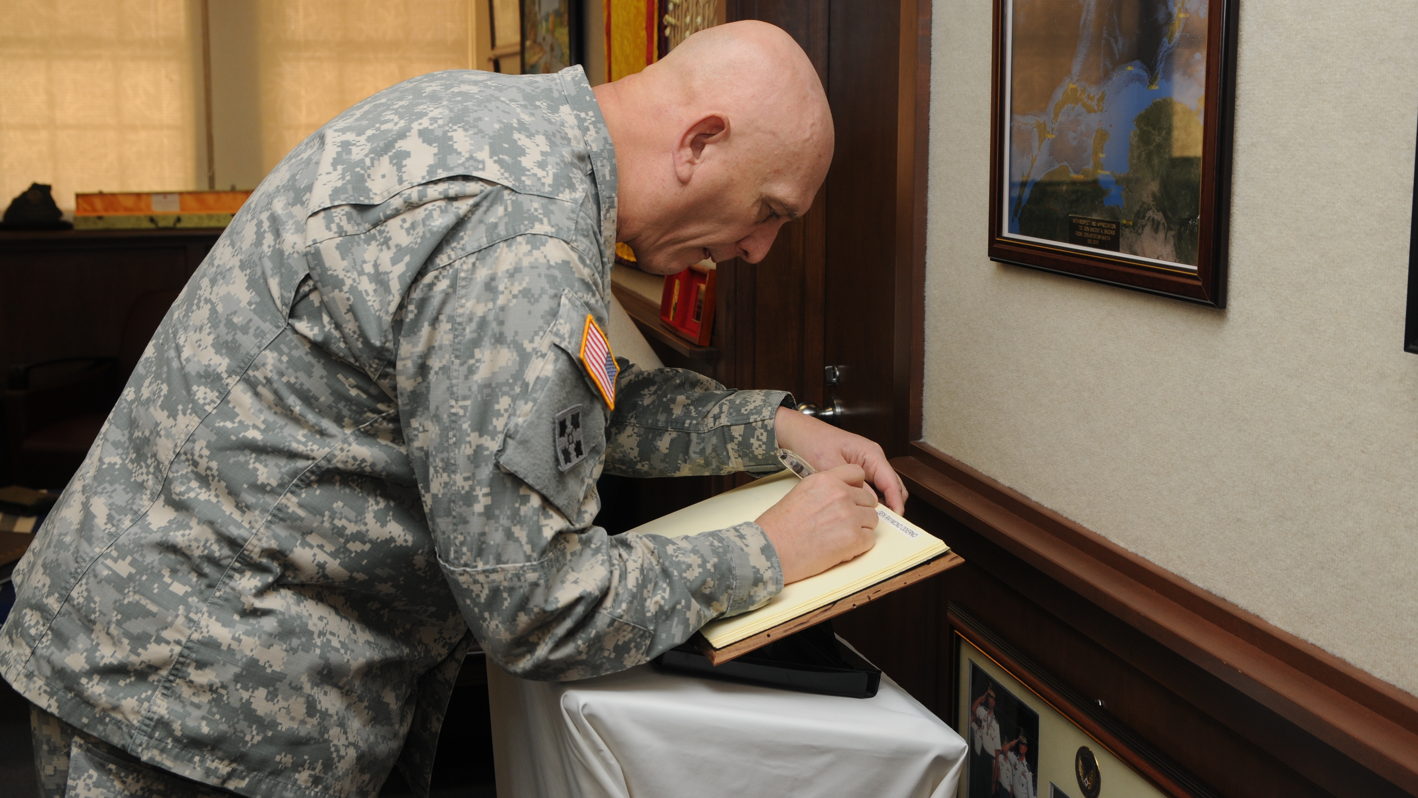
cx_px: 709
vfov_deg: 25.6
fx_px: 1750
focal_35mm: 47
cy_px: 322
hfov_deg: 44.1
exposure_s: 1/60
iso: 200
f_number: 5
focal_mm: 29
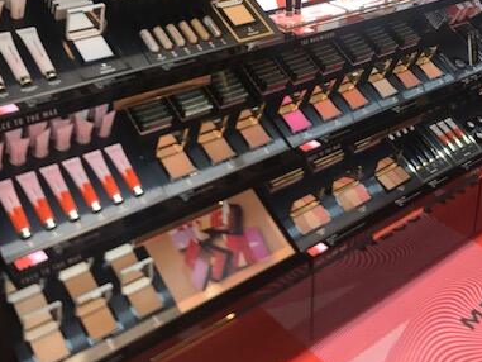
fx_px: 655
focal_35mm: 47
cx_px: 344
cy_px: 65
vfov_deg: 30.1
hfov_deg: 39.6
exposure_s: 1/100
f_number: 1.8
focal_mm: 3.99
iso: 40
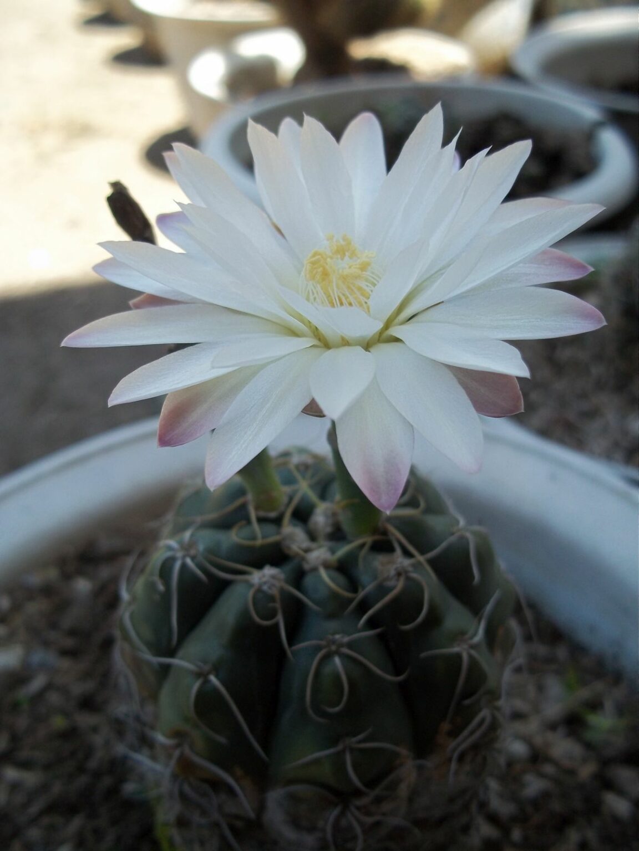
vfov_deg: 51.4
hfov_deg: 39.7
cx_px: 320
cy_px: 426
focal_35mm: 36
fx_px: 886
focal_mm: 6.5
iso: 80
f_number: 3.1
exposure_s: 1/320
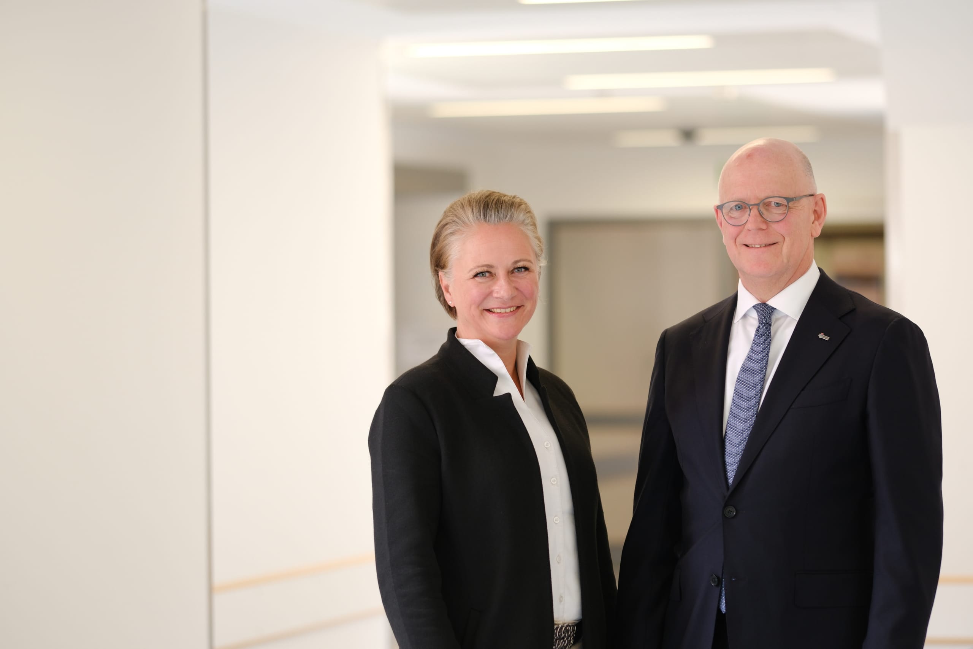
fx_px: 3649
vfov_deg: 10.2
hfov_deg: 15.2
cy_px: 324
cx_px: 486
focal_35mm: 135
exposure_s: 1/125
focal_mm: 90
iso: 400
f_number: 2
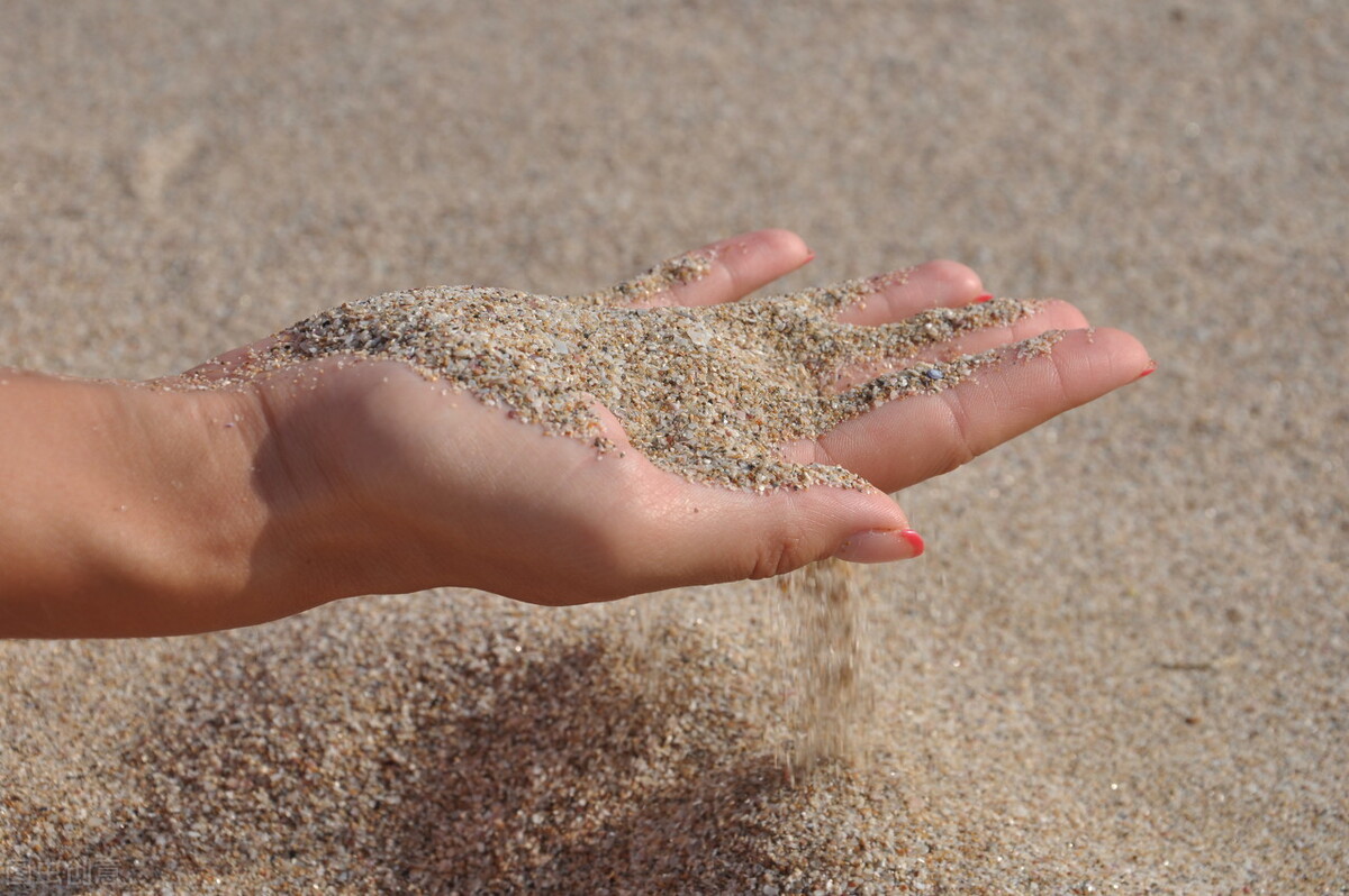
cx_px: 674
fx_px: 2808
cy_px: 448
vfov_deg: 18.2
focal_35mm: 75
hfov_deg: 27.0
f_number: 10
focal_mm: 50
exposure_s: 1/400
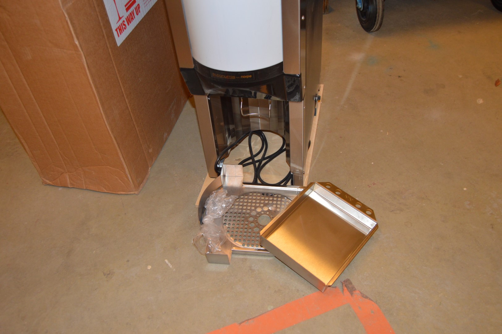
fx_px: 418
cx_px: 251
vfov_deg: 43.5
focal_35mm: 30
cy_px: 167
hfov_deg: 62.0
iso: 400
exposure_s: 1/100
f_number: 4
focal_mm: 20
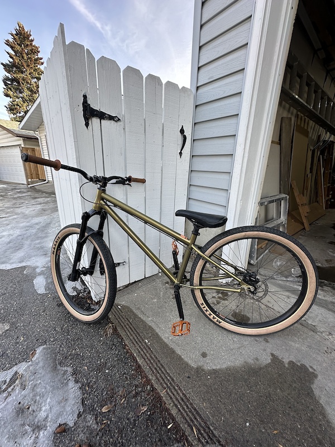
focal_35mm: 14
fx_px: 181
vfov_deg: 102.1
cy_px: 224
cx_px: 168
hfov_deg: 85.7
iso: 40
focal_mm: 2.22
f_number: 2.2
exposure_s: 1/123
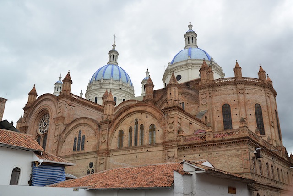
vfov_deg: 41.1
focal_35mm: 32
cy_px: 98
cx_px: 146
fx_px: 260
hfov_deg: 58.7
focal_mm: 32
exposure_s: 1/160
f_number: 8
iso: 100
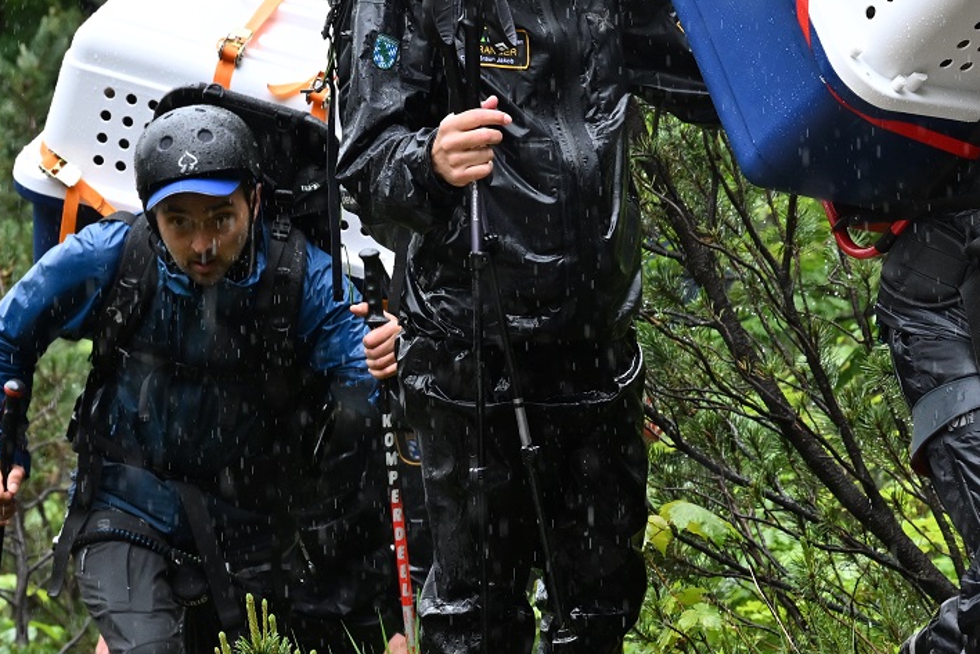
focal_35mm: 339
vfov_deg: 4.1
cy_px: 540
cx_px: 1077
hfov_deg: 6.1
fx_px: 9228
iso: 900
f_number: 7.1
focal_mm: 120
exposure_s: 1/500
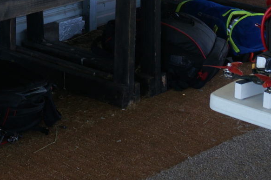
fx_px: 990
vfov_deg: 10.1
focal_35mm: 132
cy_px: -81
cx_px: 46
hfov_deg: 15.5
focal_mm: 25
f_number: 4.5
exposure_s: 1/80
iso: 100
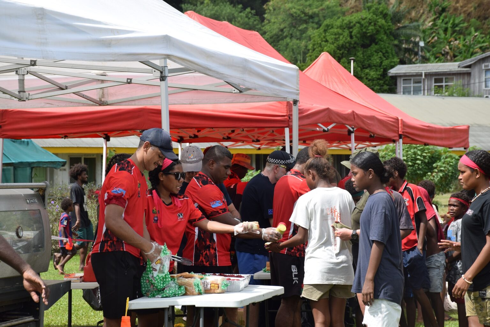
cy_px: 164
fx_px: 1735
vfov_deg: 10.8
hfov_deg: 16.1
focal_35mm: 128
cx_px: 245
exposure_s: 1/400
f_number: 10
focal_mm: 85
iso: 200
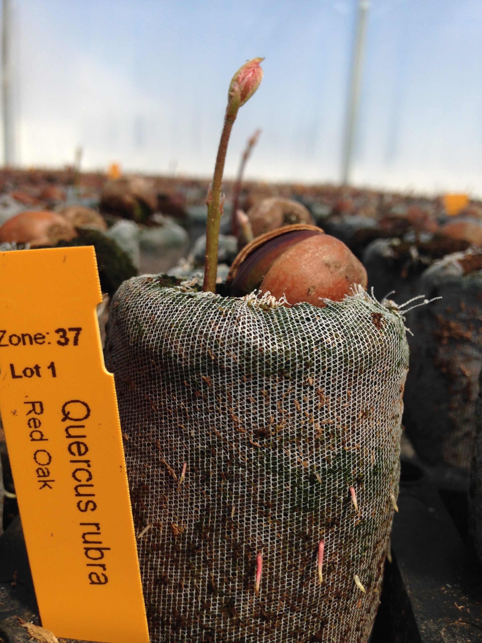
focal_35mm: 33
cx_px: 241
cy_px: 322
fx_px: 613
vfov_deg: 55.4
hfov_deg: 42.9
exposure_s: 1/1642
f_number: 2.4
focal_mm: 4.12
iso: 50
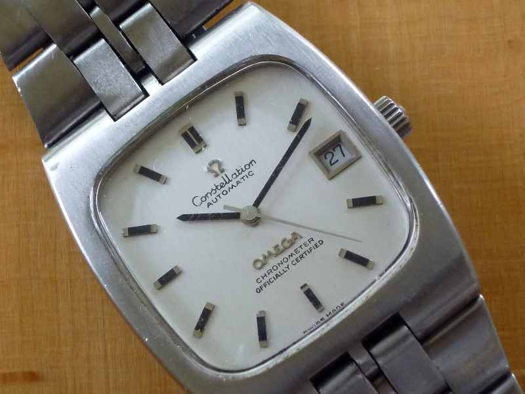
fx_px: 1486
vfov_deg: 15.1
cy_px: 197
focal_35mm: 98
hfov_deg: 20.0
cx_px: 262
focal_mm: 8.8
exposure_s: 1/50
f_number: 4.3
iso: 250
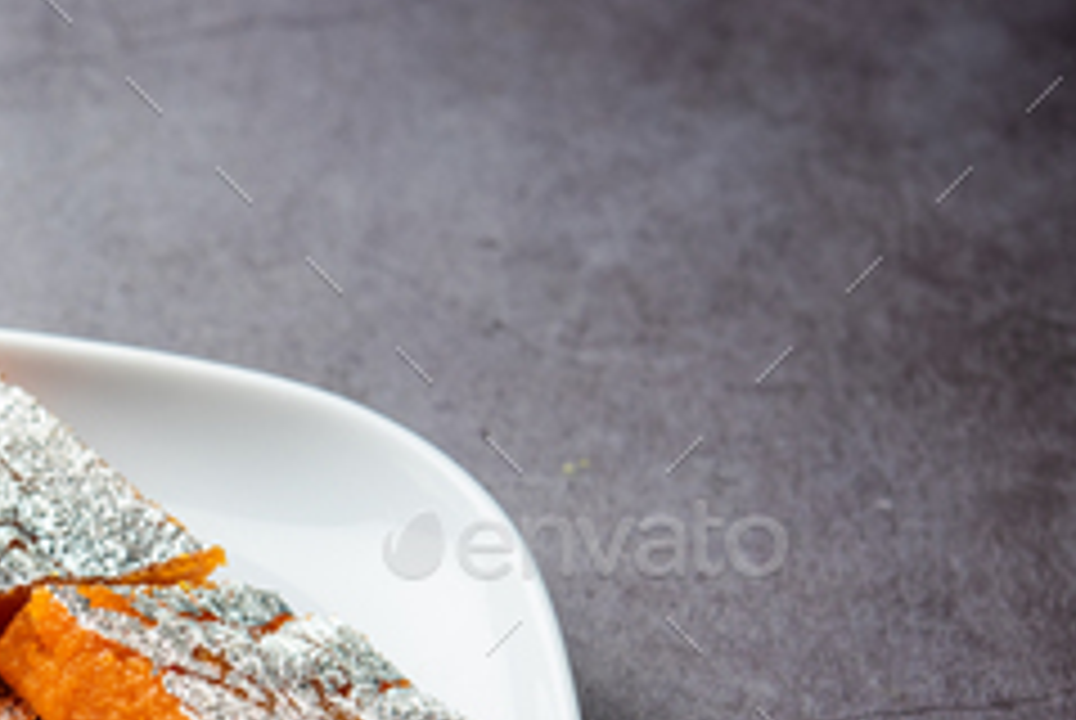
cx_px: -104
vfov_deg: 9.2
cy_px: 756
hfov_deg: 13.6
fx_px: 4429
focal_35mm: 148
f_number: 6.3
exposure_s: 1/125
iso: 125
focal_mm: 60
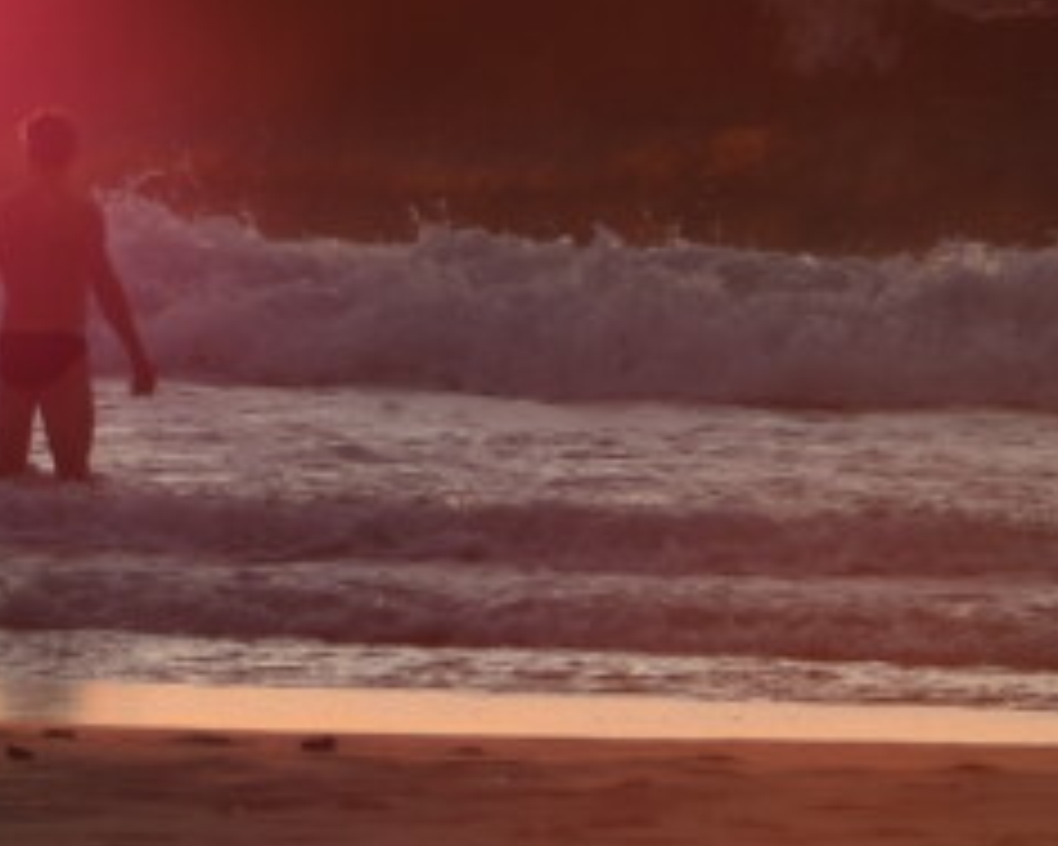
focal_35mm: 1116
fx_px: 34945
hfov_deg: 1.7
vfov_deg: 1.4
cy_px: -292
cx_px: -383
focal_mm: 62.5
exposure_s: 1/200
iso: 100
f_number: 5
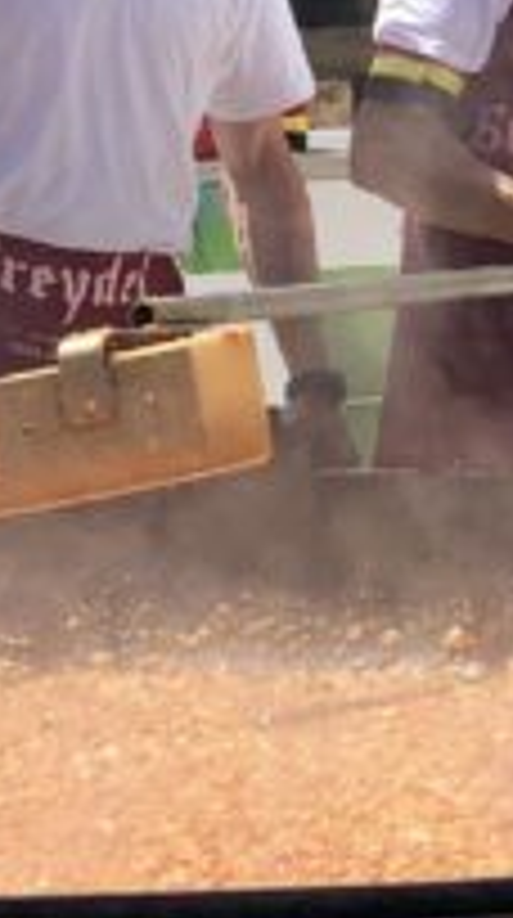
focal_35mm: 285
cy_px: 130
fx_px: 6927
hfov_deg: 4.2
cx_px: 166
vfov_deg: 7.6
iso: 16
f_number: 2.4
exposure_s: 1/666
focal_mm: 6
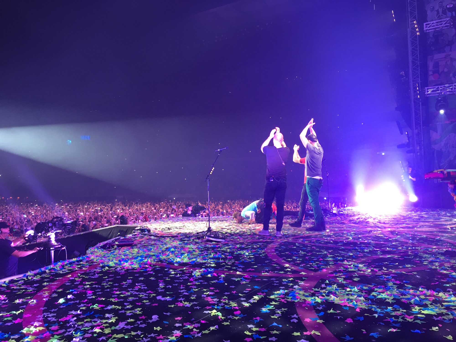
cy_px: 171
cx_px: 228
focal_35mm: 29
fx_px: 382
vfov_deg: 48.2
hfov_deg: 61.7
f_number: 2.2
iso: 32
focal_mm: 4.15
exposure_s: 1/30
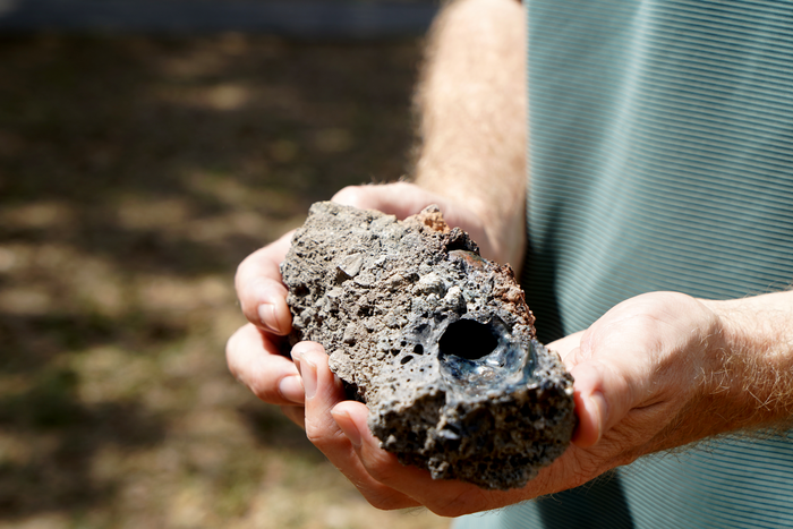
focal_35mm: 70
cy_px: 264
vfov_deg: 19.5
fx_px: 1542
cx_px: 396
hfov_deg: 28.8
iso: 100
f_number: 7.1
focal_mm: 70
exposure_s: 1/250
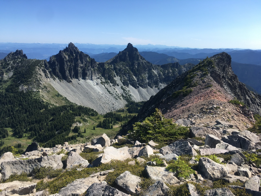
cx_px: 130
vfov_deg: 48.2
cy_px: 98
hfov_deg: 61.7
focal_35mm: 29
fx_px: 219
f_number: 2.2
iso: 25
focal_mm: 4.15
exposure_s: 1/962
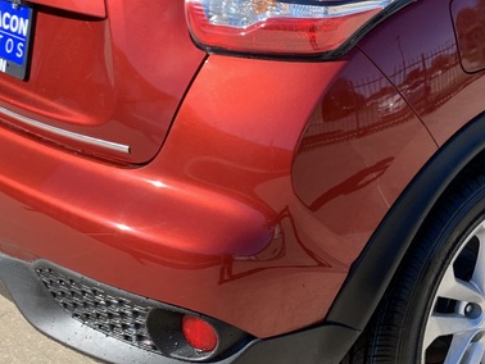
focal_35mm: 66
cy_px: 70
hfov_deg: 28.8
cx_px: 375
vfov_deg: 22.0
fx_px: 925
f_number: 1.8
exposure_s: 1/962
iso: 25
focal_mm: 4.25
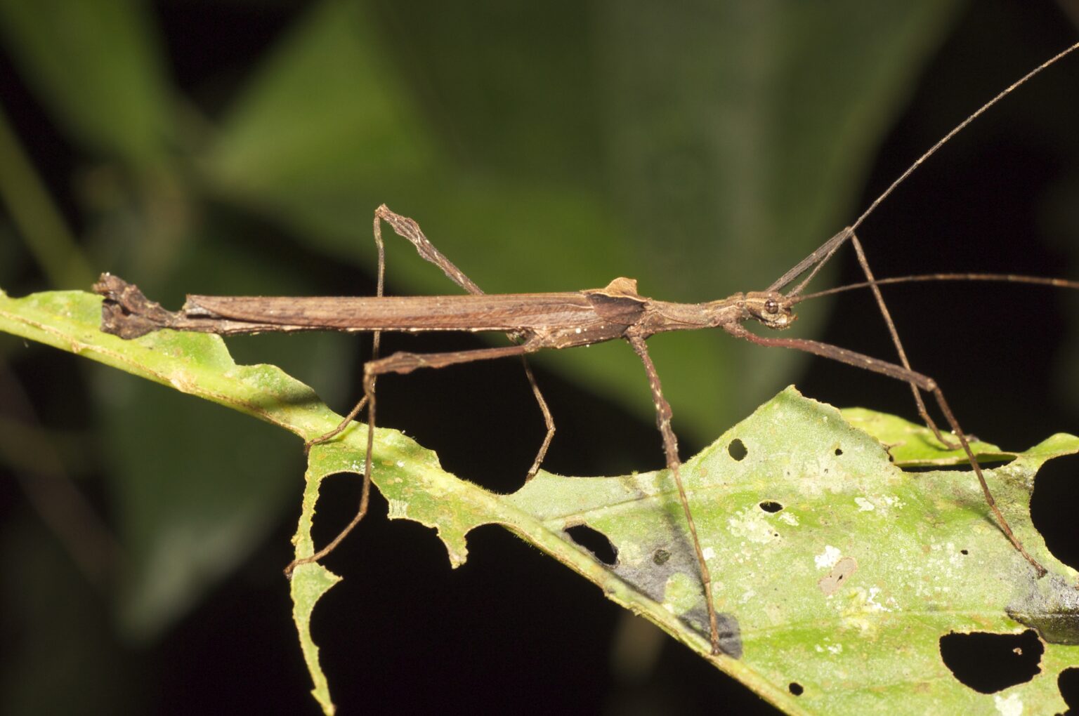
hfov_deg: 15.2
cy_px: 358
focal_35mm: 135
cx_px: 540
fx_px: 4041
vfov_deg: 10.1
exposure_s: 1/200
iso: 160
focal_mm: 90
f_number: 22
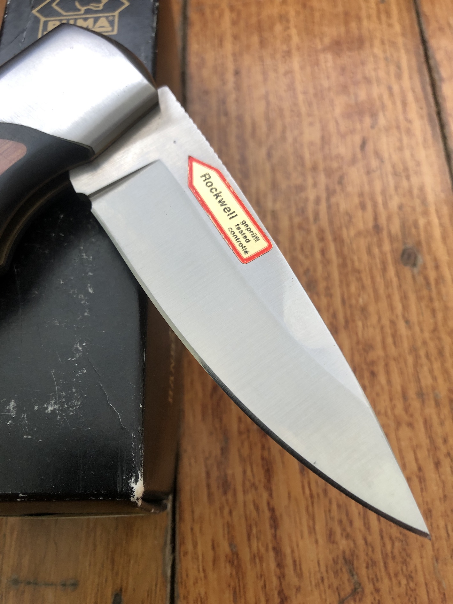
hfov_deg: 49.7
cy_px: 302
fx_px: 489
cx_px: 226
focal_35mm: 28
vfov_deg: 63.5
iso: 40
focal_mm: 3.99
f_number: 1.8
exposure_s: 1/30
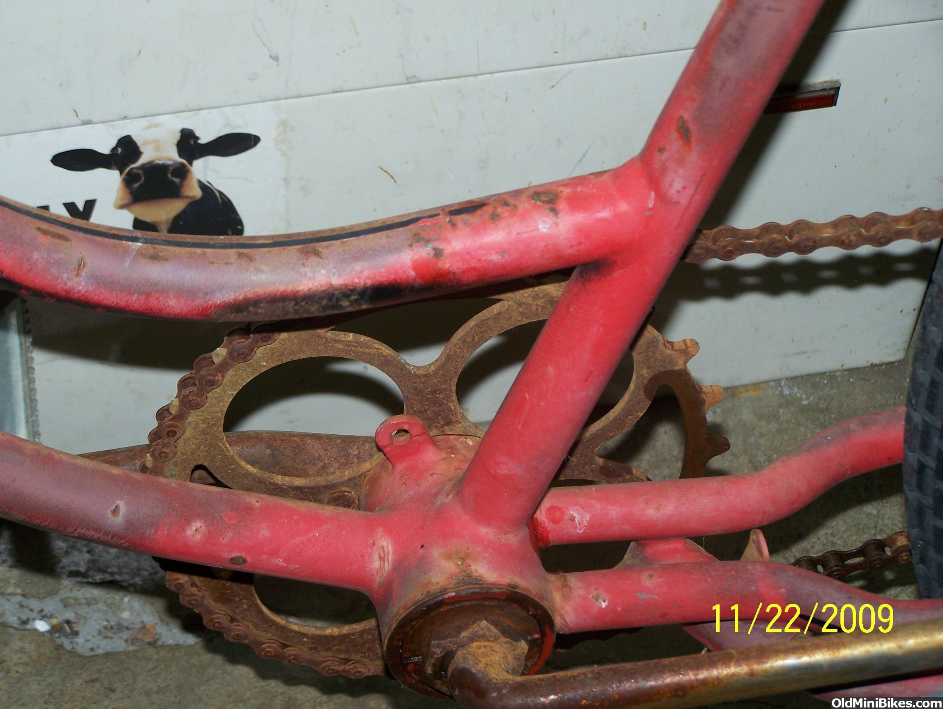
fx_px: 2863
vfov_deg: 14.1
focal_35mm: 105
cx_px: 472
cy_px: 354
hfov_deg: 18.7
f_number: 3.2
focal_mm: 17.5
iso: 80
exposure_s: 1/100
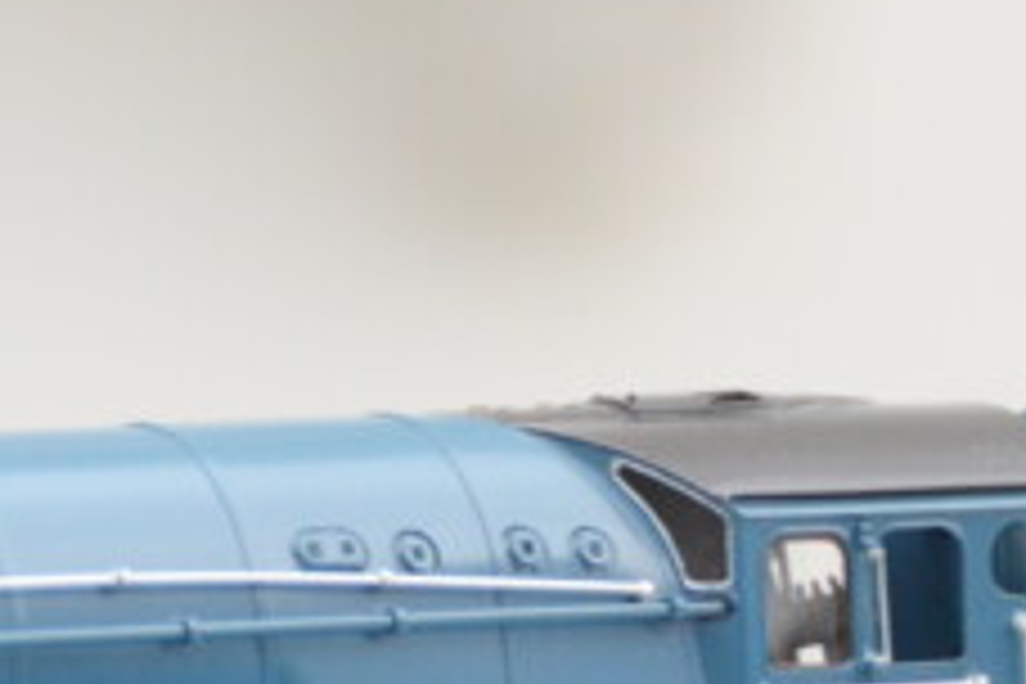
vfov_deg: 2.2
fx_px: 18217
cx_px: 212
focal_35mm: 639
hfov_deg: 3.2
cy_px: 742
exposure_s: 1/125
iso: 1100
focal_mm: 95
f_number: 5.3
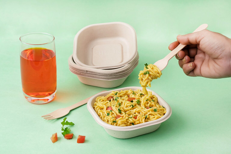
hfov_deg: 46.4
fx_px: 269
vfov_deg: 31.9
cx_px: 116
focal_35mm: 42
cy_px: 77
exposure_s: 1/80
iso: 100
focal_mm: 42
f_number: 8
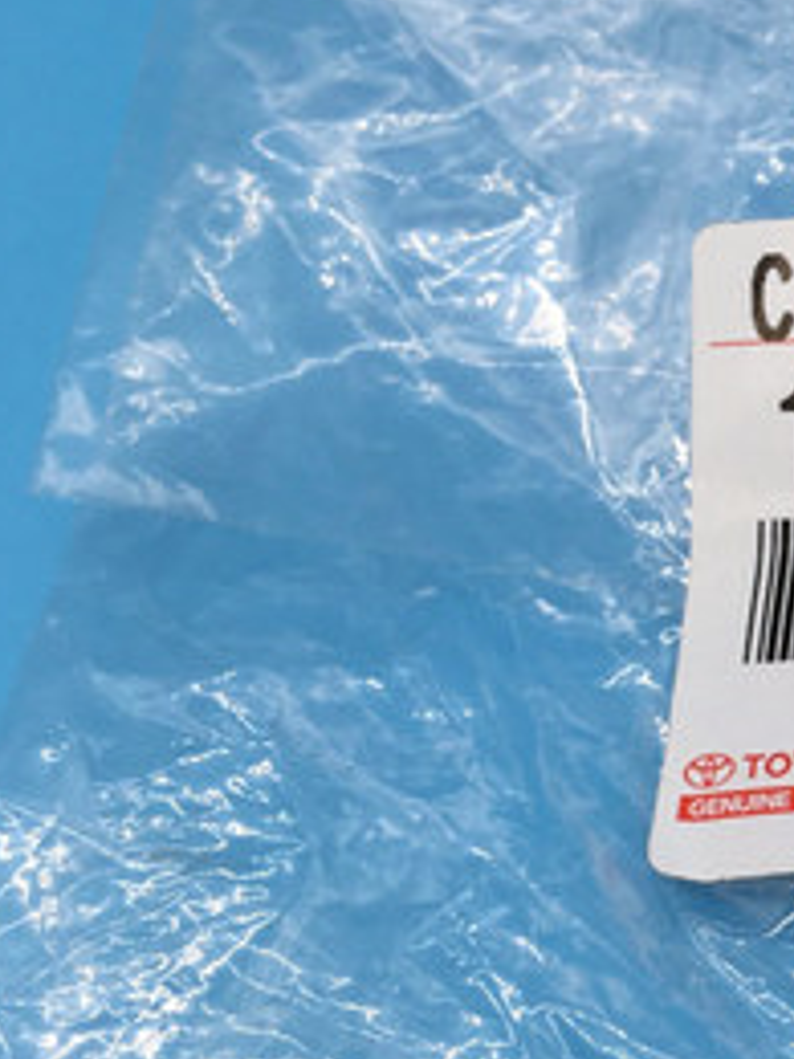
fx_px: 2905
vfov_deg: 20.4
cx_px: 1279
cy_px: 890
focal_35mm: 95
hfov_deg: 14.3
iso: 25
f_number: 2.2
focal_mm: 4.15
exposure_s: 1/120
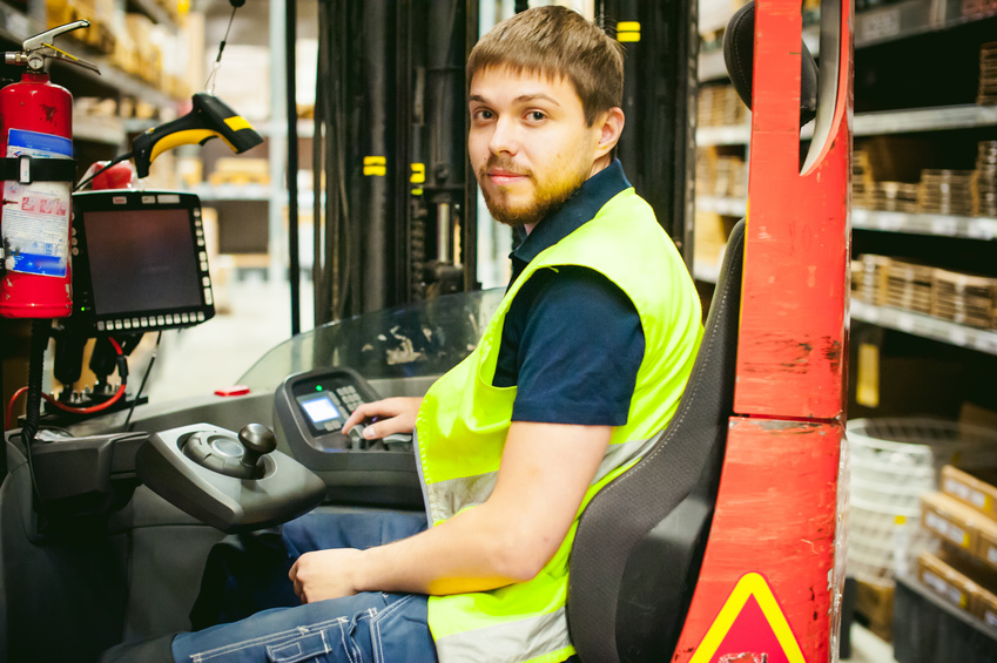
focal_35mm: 50
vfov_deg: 27.0
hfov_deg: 39.6
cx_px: 498
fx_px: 1384
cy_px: 332
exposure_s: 1/100
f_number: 2.8
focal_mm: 50
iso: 3200
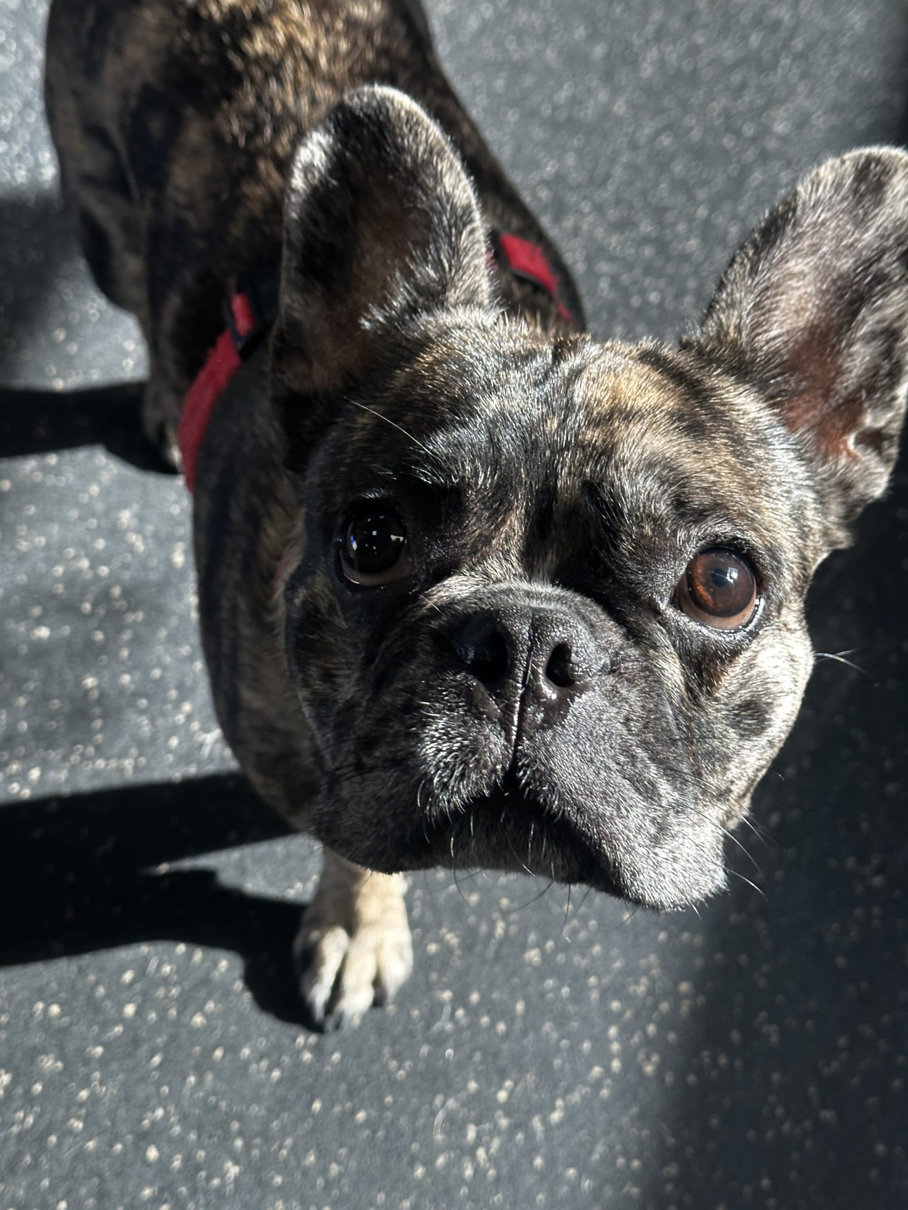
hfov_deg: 30.3
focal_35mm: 48
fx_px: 1679
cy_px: 605
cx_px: 454
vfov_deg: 39.7
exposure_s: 1/120
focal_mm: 6.86
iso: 50
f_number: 1.78
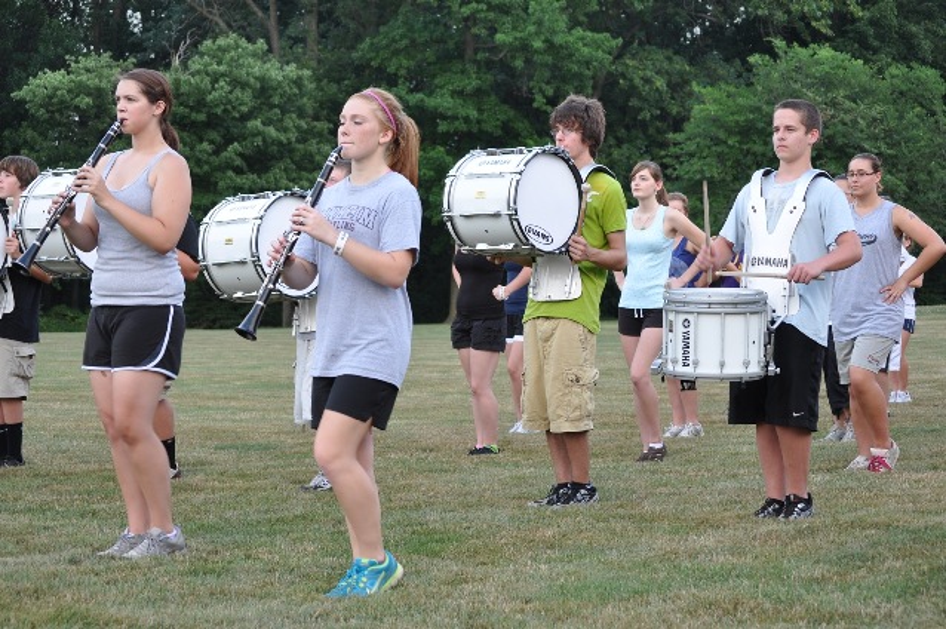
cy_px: 314
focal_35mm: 82
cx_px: 473
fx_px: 2166
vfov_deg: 16.5
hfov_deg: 24.6
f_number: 6.3
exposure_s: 1/40
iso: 200
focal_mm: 55
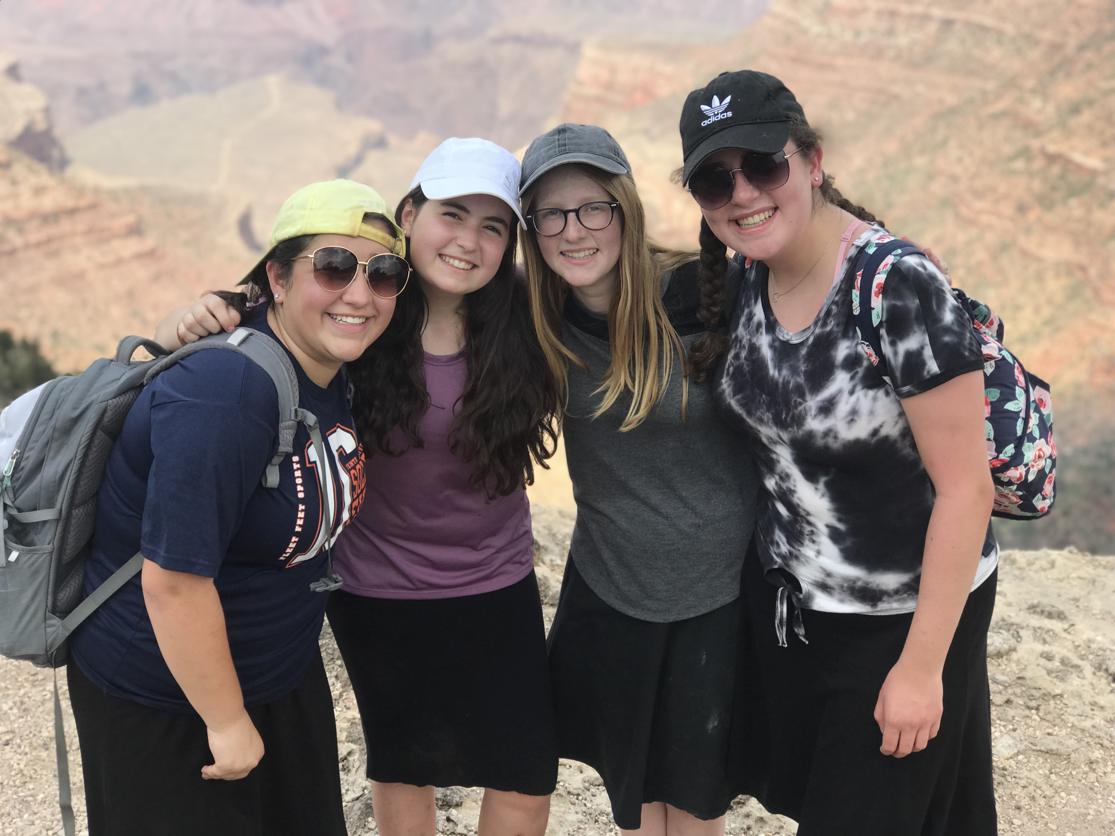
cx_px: 558
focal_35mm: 57
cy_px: 418
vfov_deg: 25.7
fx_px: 1836
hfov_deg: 33.8
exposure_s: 1/364
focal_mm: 6.6
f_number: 2.8
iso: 20
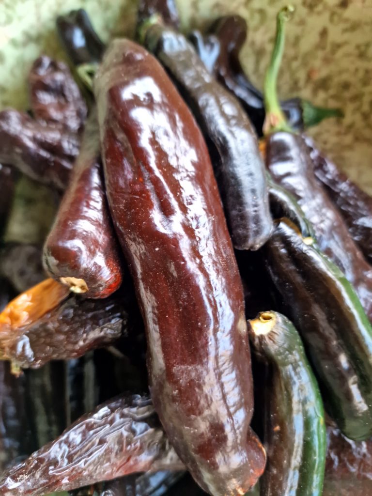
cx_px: 186
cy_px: 248
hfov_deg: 58.9
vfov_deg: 73.9
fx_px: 330
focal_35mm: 23
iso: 320
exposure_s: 1/17
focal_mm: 6.4
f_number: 1.8
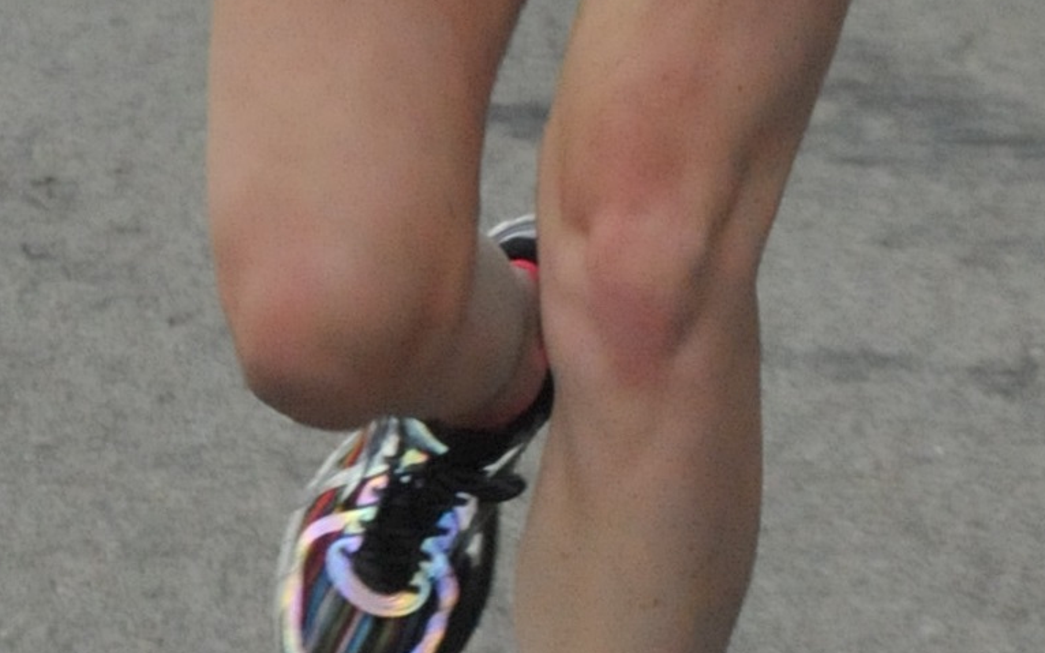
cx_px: 797
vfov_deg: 2.4
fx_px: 15335
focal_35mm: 538
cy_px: -790
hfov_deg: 3.9
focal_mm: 75
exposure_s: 1/400
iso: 2000
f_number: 7.1
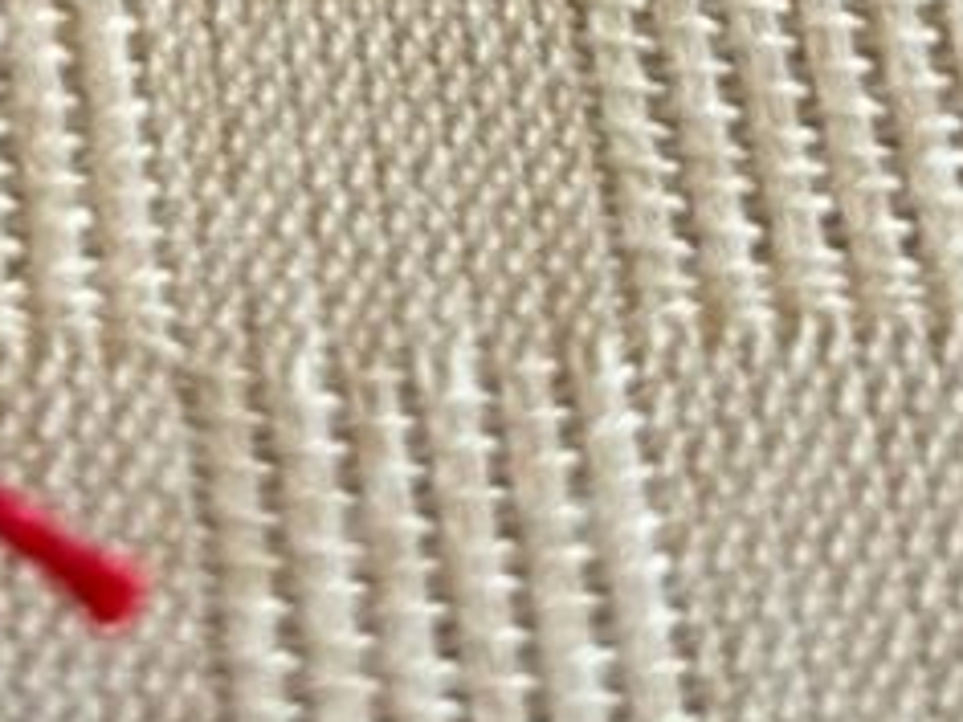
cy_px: -1056
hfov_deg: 11.5
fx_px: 4701
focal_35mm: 169
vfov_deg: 8.1
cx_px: -131
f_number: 1.5
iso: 100
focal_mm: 5.7
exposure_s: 1/60
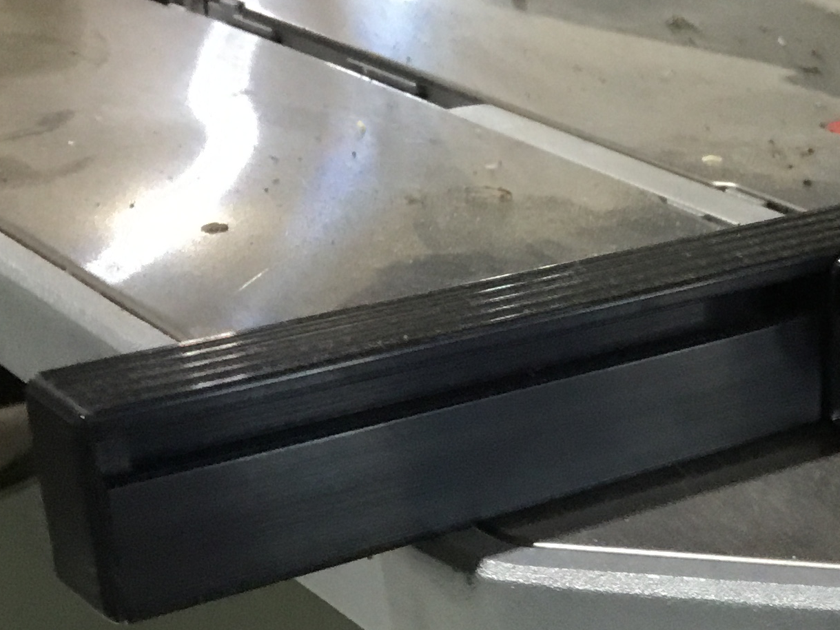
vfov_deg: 17.0
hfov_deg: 22.9
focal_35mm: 83
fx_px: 2014
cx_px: 772
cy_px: 758
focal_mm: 3.3
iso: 125
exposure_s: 1/30
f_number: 2.4
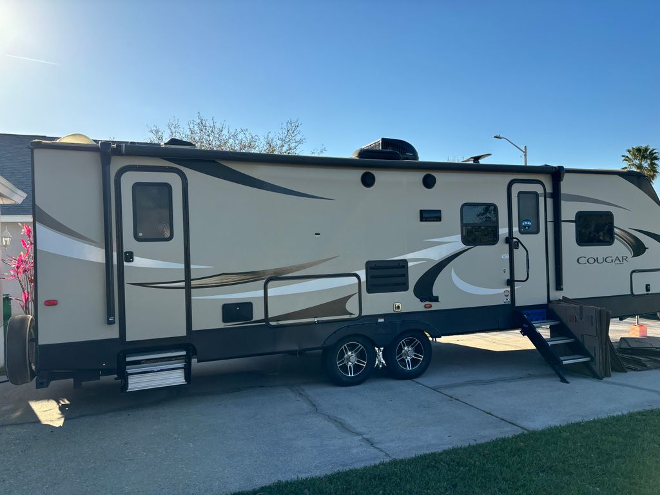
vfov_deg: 53.1
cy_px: 248
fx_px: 496
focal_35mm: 26
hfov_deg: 67.3
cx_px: 330
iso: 50
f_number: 1.6
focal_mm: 5.96
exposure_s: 1/2513
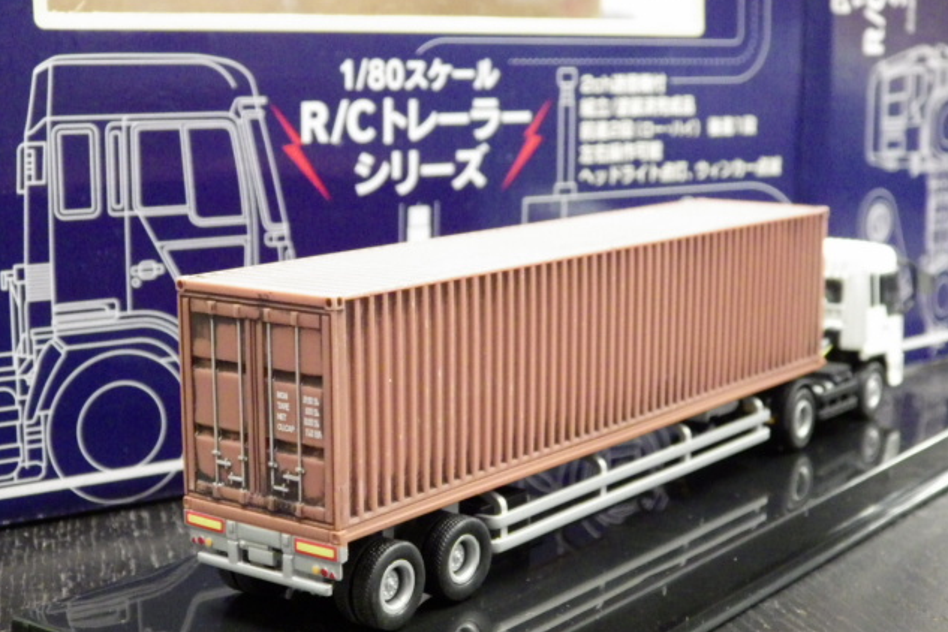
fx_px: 1633
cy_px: 337
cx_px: 478
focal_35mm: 62
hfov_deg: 32.4
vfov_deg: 21.9
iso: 1600
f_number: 4
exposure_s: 1/25
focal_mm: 10.7
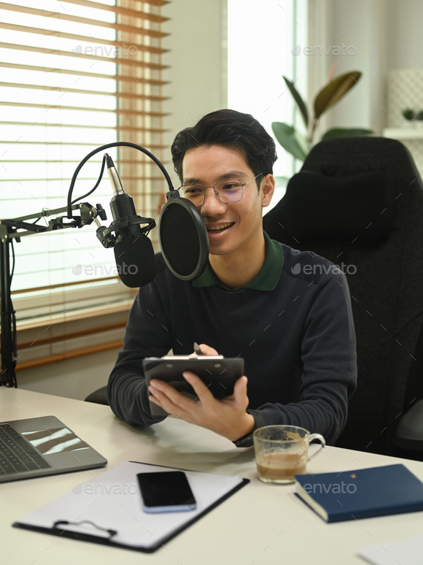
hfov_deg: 26.5
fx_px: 897
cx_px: 212
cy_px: 264
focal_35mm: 55
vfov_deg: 34.9
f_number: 2.2
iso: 400
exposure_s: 1/160
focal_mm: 50
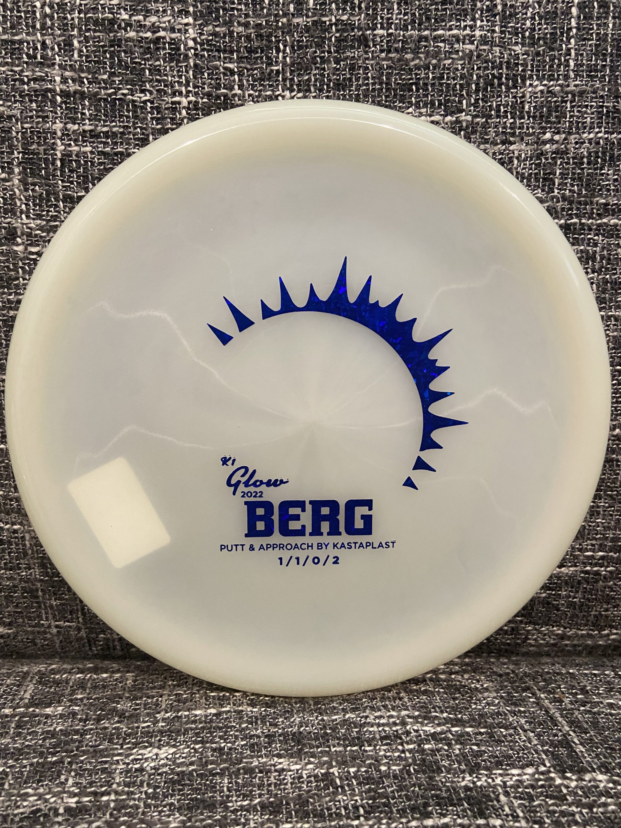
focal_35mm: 26
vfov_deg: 67.3
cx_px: 310
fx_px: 622
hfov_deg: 53.1
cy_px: 414
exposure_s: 1/58
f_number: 1.8
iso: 250
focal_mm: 4.25
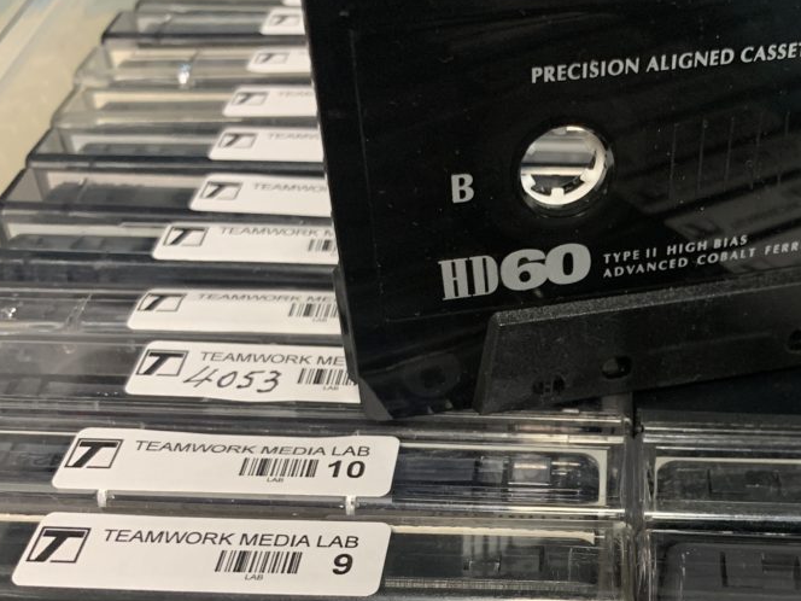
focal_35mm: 47
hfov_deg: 39.5
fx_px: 1088
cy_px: 491
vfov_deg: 30.1
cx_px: 589
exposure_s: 1/41
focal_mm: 4.25
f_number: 1.8
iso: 320
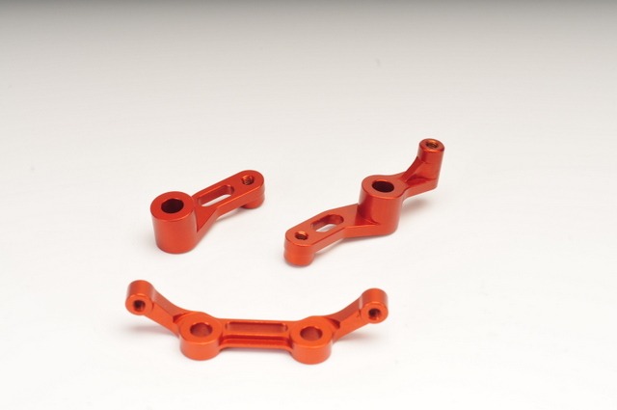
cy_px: 205
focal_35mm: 90
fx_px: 1541
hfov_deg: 22.6
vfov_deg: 15.1
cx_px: 308
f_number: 16
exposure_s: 1/250
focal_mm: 60
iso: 200
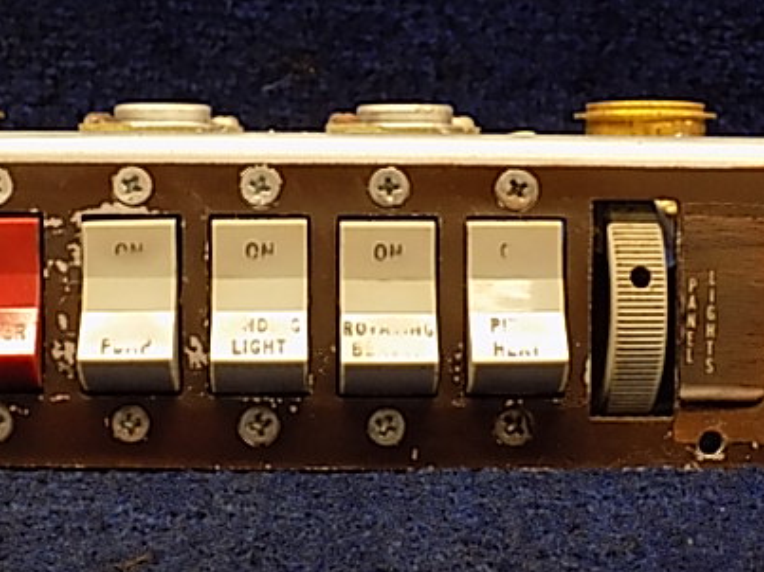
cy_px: 271
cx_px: 269
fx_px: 1611
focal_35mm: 73
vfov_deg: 20.2
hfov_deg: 26.6
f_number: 3.7
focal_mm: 8.1
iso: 400
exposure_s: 1/25
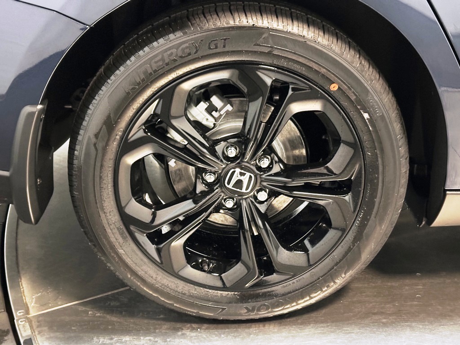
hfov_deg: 39.7
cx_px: 230
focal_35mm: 48
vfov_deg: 30.3
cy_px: 172
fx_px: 638
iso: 640
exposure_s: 1/20
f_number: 1.78
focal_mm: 6.86
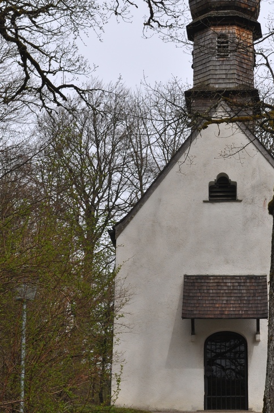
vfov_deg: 21.6
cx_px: 194
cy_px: 135
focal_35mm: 94
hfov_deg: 14.5
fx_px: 1077
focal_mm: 38
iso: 200
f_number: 10
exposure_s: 1/400
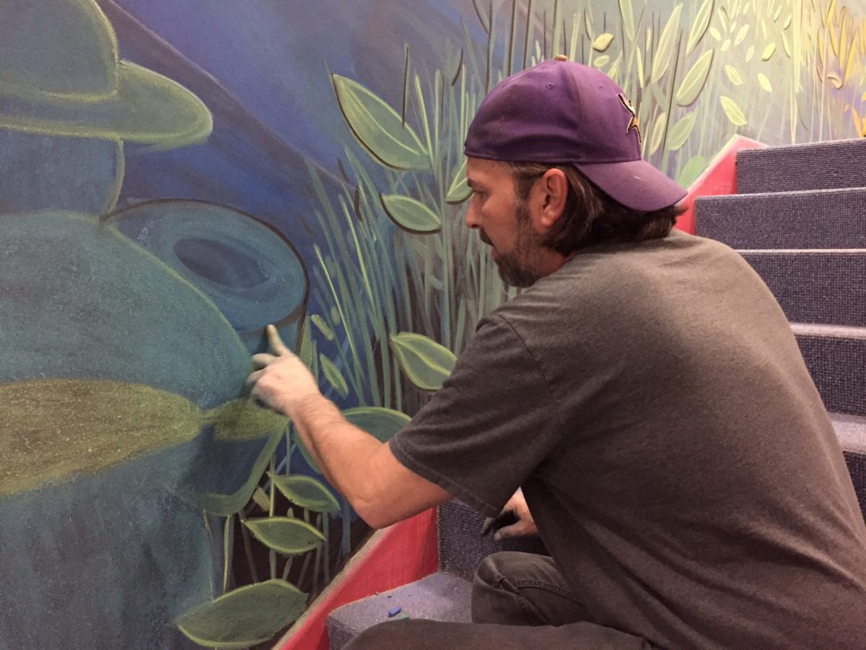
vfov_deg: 48.2
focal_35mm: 29
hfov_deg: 61.7
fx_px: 726
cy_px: 325
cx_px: 433
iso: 400
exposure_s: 1/15
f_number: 2.2
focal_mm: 4.15
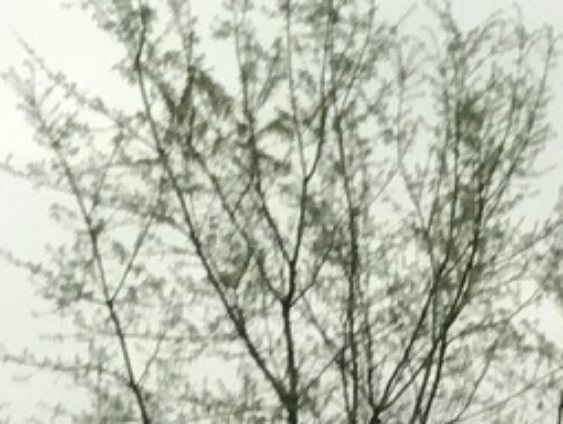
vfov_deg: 3.2
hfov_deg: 4.1
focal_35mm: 450
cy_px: 1433
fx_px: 7329
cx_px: 2104
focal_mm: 6.6
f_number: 2.8
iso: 25
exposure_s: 1/60
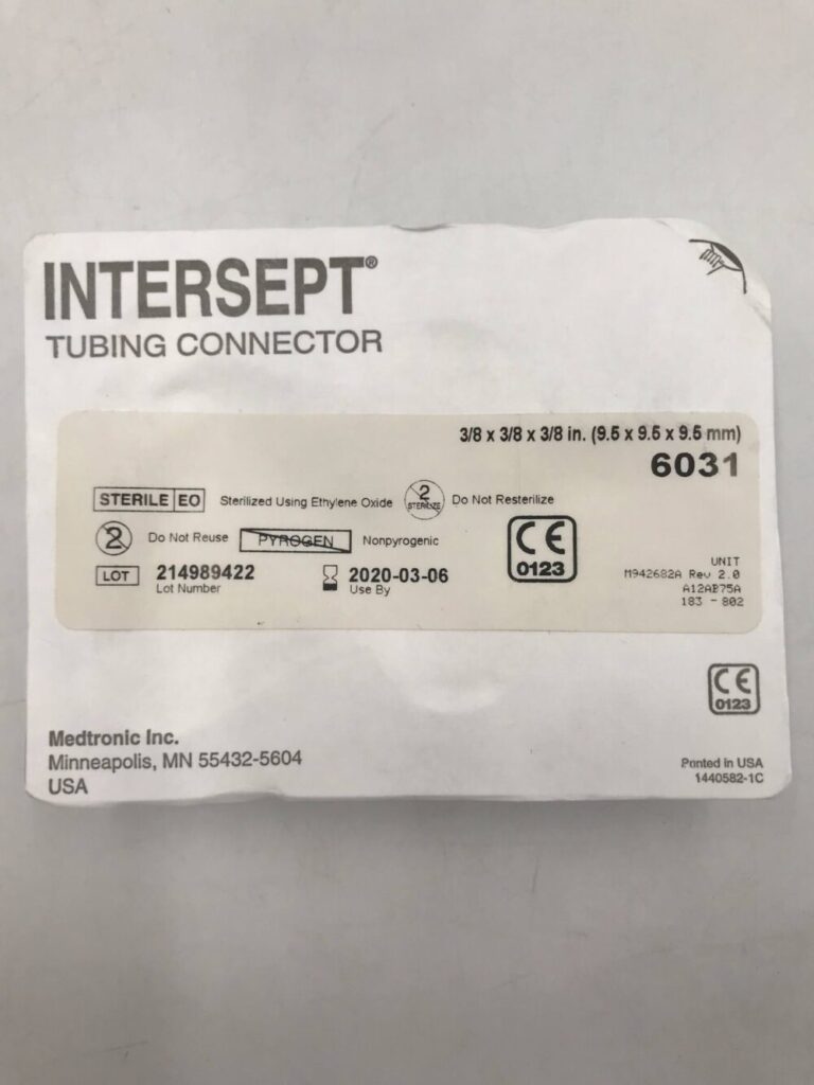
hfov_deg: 49.7
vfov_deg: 63.4
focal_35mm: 28
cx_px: 407
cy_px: 542
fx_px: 878
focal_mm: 3.99
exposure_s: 1/60
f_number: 1.8
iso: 25
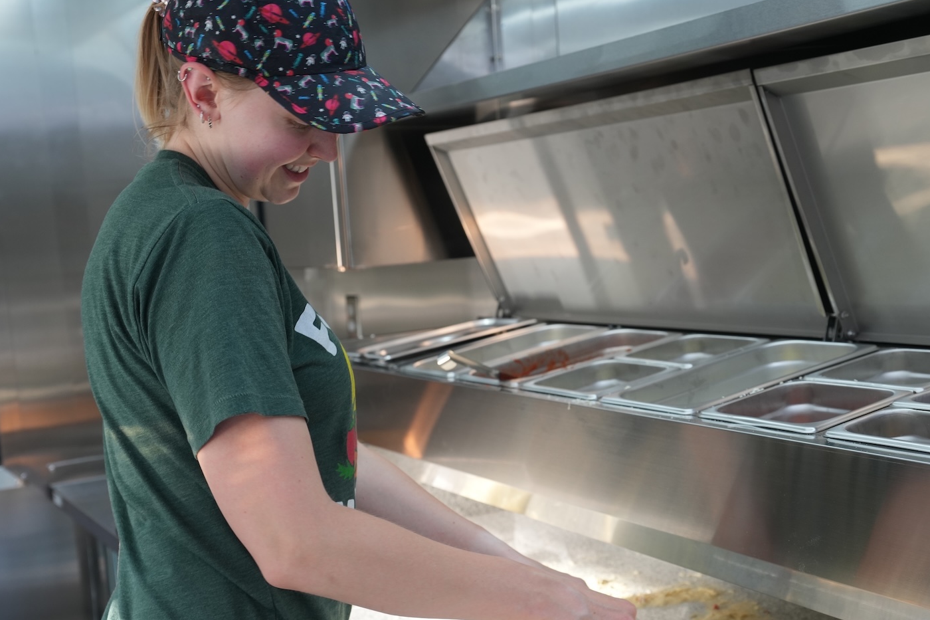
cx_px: 433
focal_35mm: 48
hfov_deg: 41.1
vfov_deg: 27.9
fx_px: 1240
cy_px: 397
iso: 500
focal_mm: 35
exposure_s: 1/160
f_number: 4
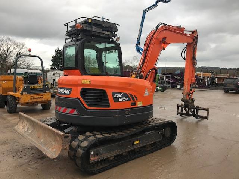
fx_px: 193
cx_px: 120
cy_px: 90
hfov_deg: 63.4
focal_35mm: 28
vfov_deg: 49.7
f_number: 1.8
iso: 20
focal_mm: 3.99
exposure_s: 1/270
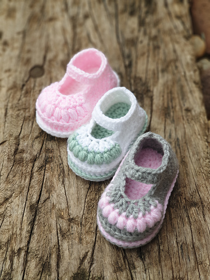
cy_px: 140
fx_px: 421
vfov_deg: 36.8
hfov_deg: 28.0
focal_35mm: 52
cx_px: 105
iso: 100
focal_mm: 6
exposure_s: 1/178
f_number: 2.4
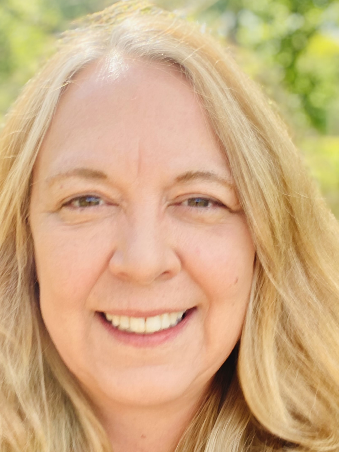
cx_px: 146
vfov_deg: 43.8
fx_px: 561
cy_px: 225
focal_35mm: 43
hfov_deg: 33.6
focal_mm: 2.71
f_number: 2.2
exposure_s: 1/160
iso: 25
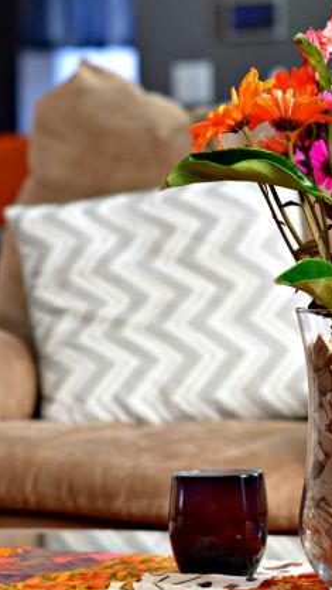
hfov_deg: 8.9
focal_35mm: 136
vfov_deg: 15.8
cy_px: 309
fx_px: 2129
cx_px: 215
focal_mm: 50
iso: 1000
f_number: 2.8
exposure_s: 1/125
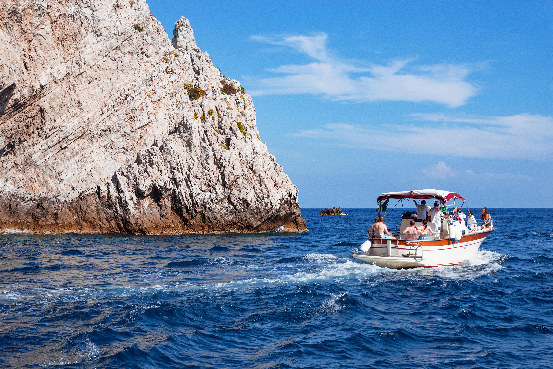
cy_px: 184
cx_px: 276
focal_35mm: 50
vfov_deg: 27.0
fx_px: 768
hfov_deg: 39.6
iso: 200
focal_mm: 50
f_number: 16
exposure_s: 1/200
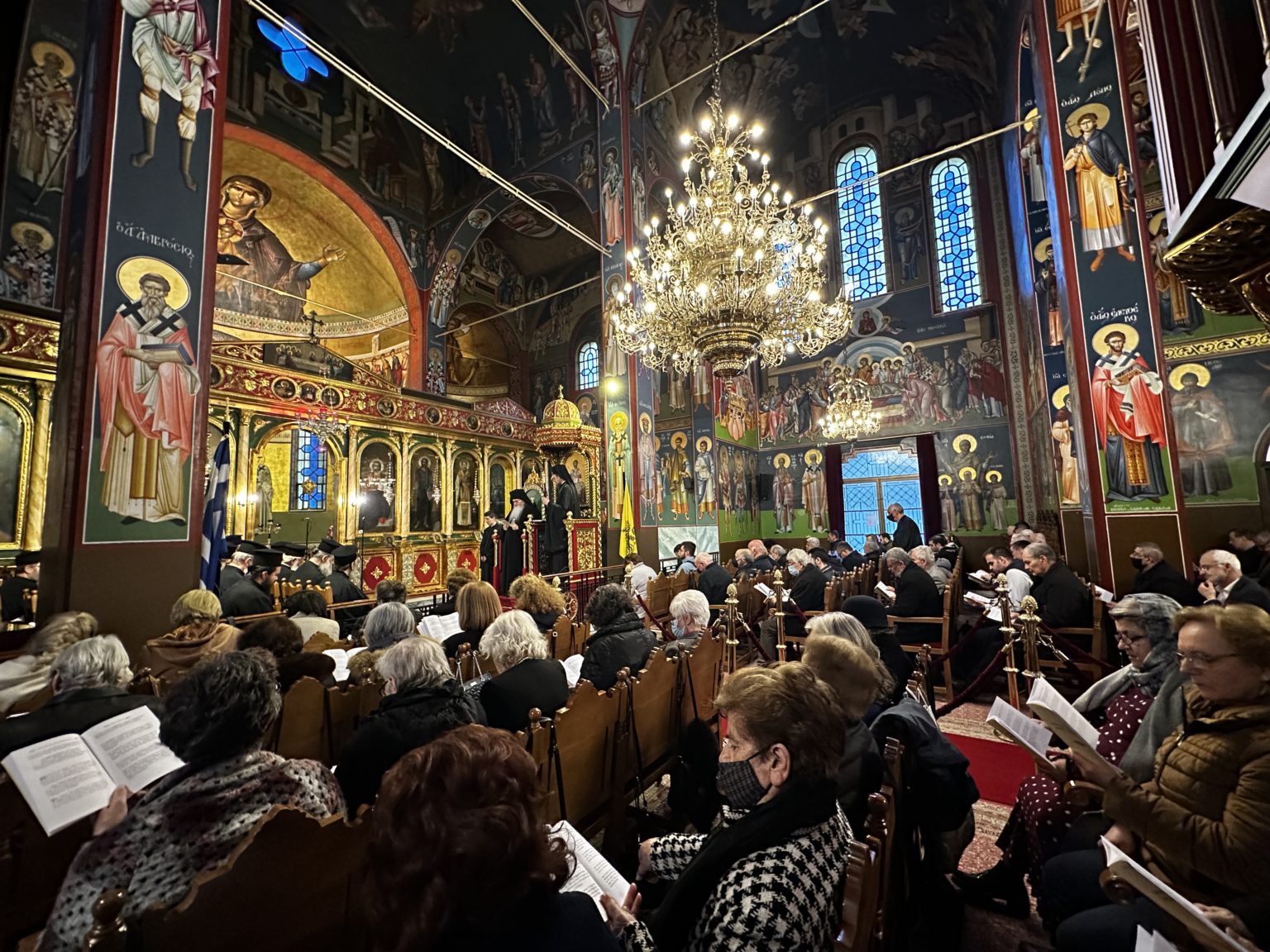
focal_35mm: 14
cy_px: 476
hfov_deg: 102.1
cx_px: 635
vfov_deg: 85.7
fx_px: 514
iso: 1000
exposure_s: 1/50
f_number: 2.2
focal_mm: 2.22
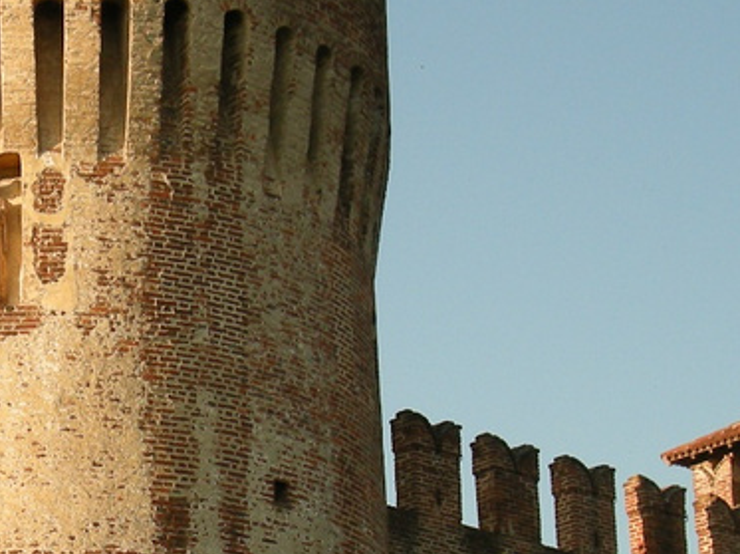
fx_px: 3054
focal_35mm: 143
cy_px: 463
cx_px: -22
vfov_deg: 10.3
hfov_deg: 13.6
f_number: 2.8
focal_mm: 7.9
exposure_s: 1/384
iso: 64
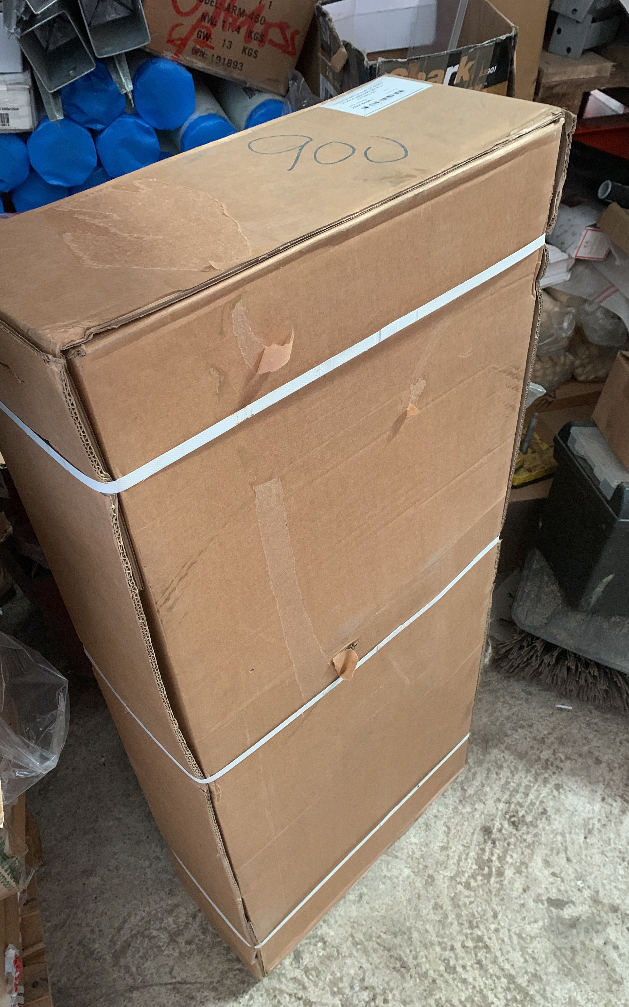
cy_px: 510
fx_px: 768
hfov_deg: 44.4
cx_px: 259
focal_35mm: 28
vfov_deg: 66.5
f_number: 1.8
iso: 400
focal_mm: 4.25
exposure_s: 1/30
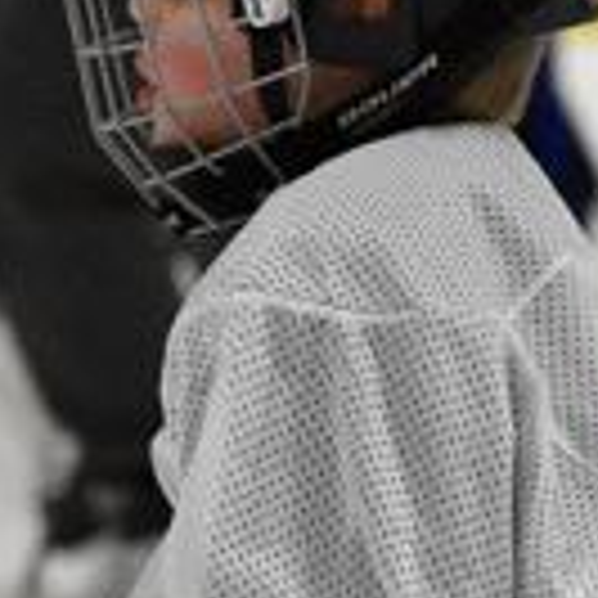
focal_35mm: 948
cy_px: 402
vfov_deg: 1.8
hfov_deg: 1.8
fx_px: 18528
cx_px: -67
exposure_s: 1/1000
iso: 6400
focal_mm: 180
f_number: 5.3
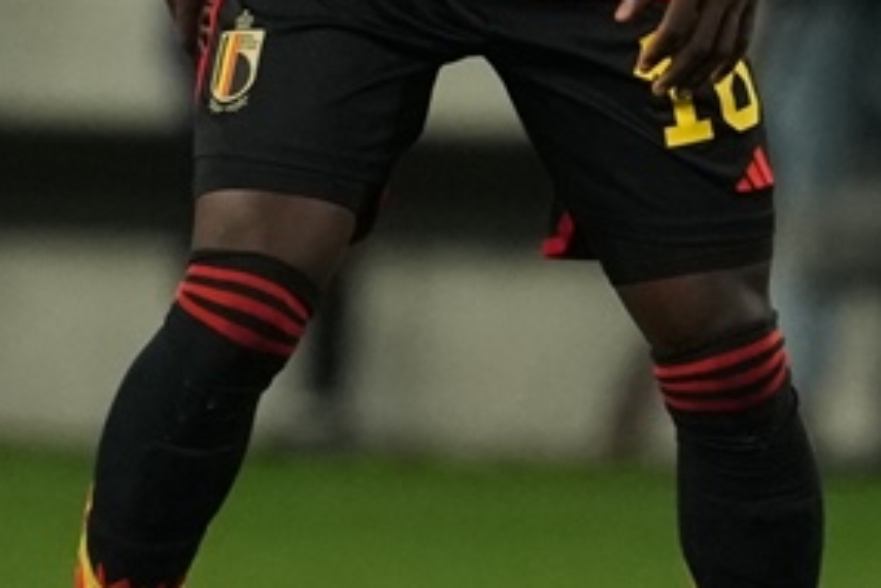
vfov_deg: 0.6
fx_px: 52831
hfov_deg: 1.0
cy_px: -99
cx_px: 476
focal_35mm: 2159
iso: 8000
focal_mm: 600
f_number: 6.3
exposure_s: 1/1250
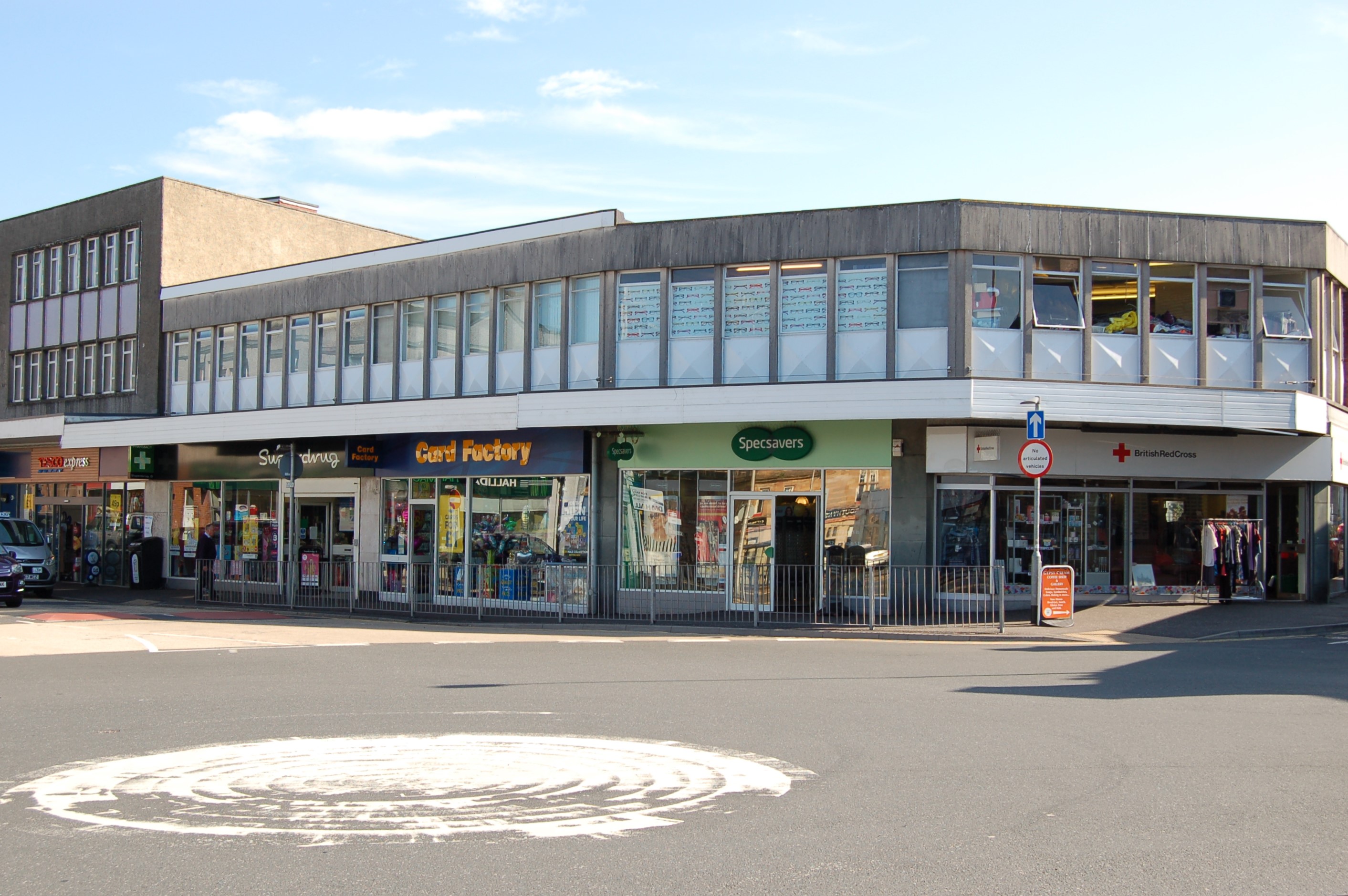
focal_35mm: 45
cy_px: 448
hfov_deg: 43.6
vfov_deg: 29.8
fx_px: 1684
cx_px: 674
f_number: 8
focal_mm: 30
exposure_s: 1/250
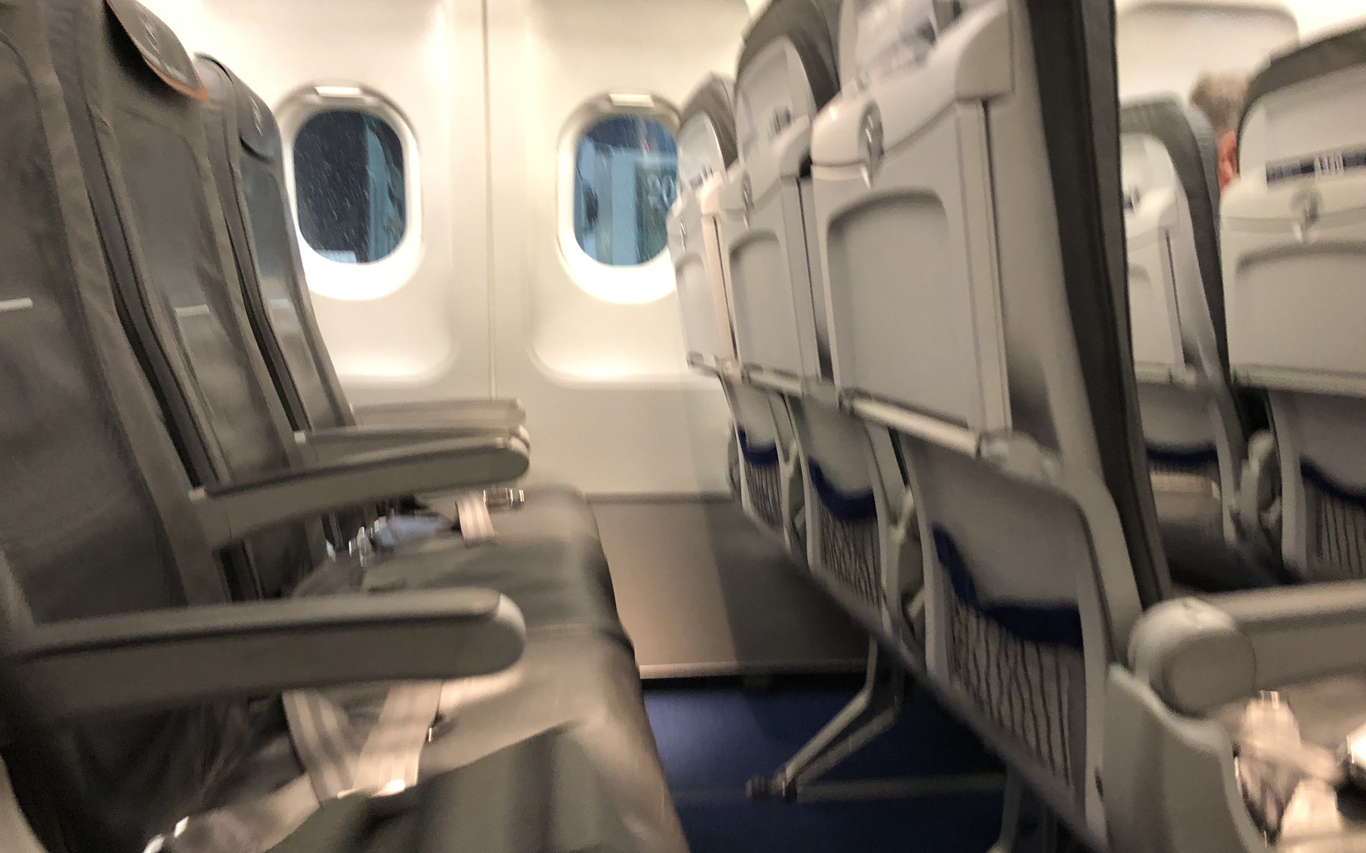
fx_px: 1117
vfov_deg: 41.8
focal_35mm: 30
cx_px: 682
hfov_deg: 62.9
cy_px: 459
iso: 100
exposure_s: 1/9
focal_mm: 4
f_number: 1.8
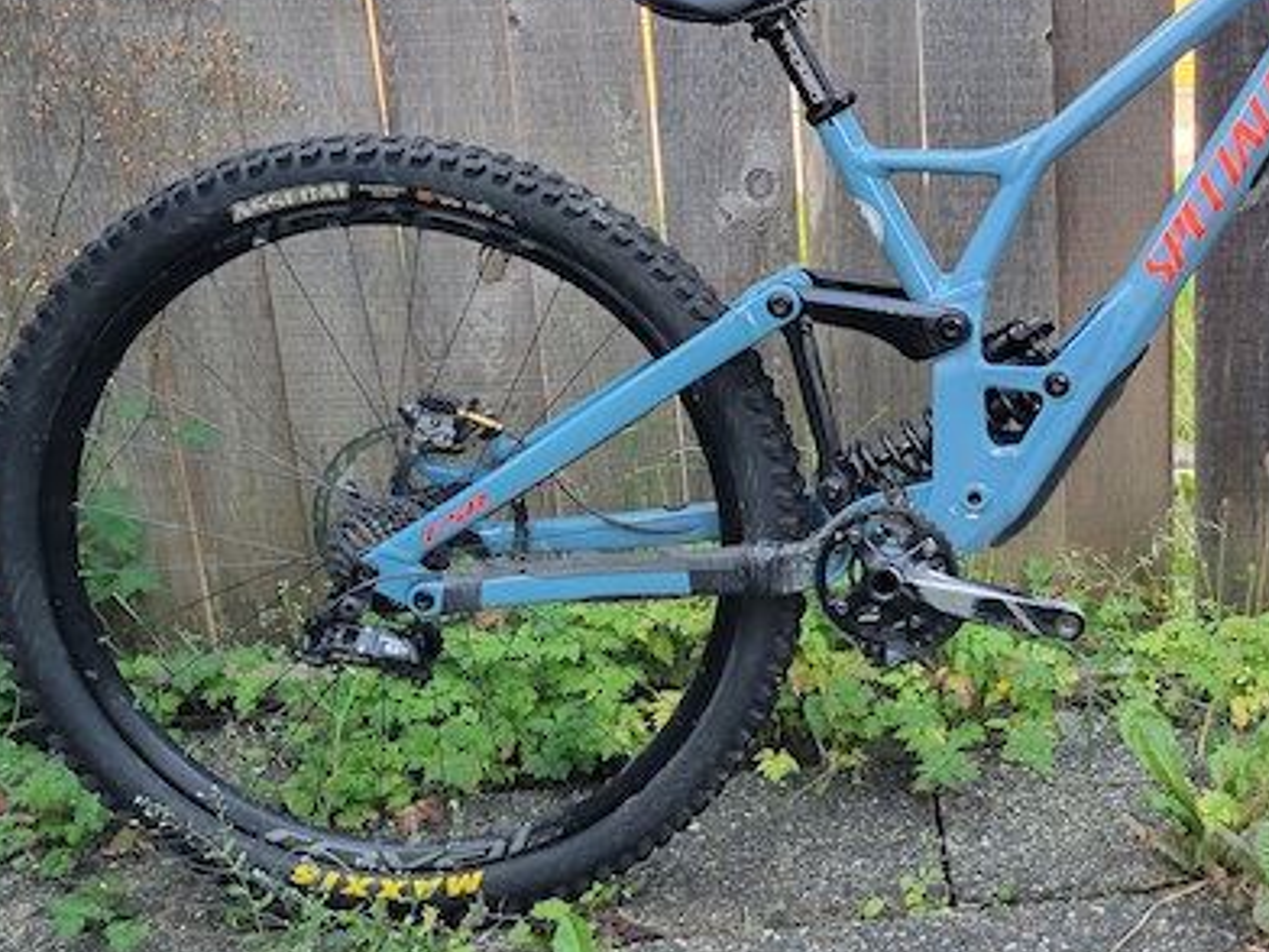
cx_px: 1104
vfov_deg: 27.3
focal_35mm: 53
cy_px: 301
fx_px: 1943
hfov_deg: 34.5
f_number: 1.8
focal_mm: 5.4
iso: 80
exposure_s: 1/120
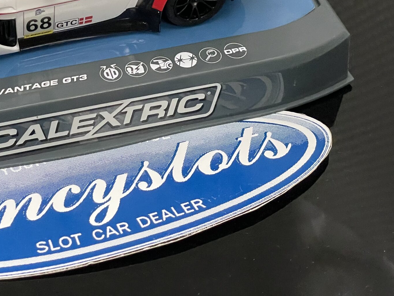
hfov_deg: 19.9
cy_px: 17
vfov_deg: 14.9
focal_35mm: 98
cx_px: 92
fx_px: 1116
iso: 640
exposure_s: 1/60
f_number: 2
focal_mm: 6
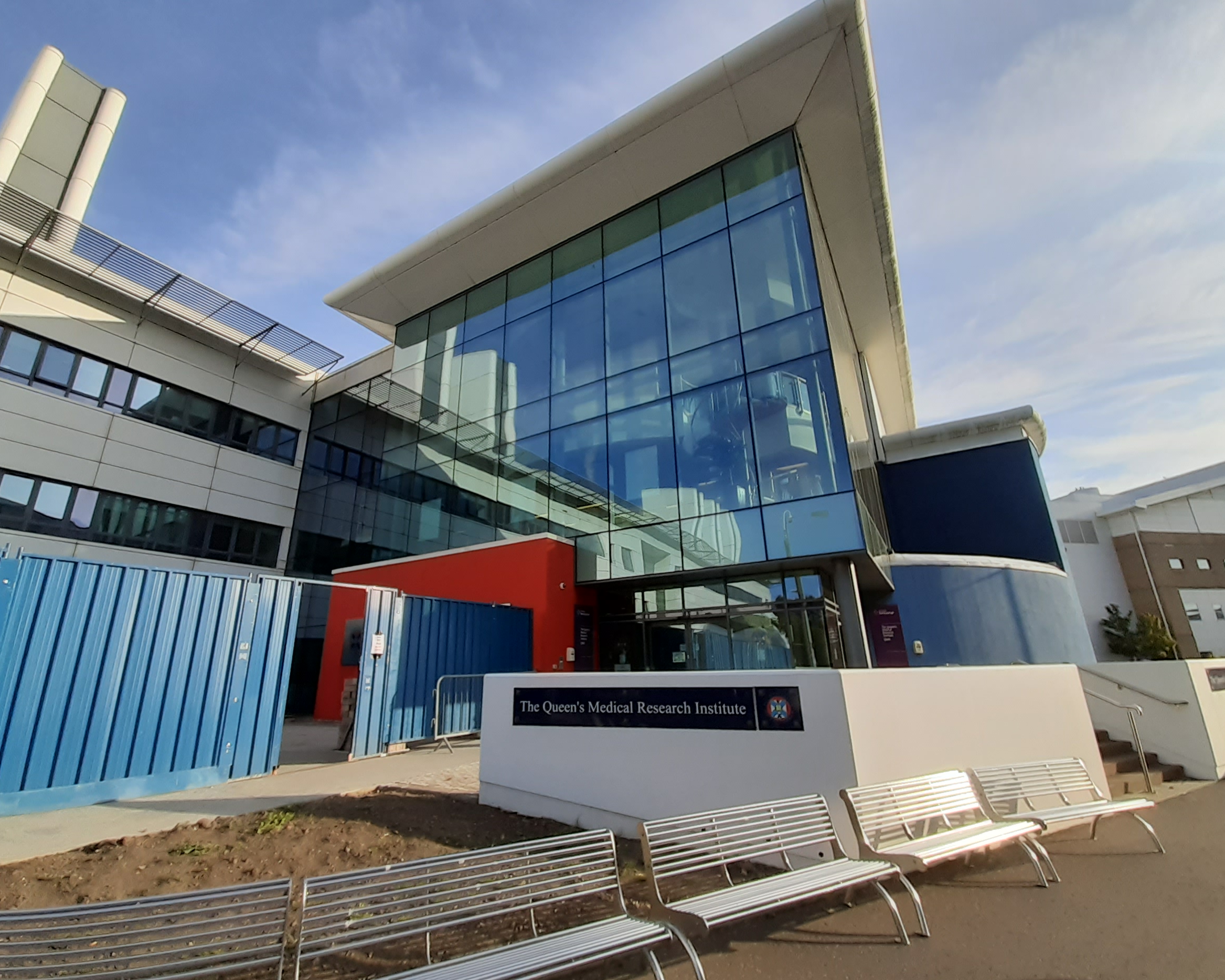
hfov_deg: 100.7
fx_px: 508
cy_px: 482
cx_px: 589
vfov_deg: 88.0
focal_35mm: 14
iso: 40
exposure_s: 1/929
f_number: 2.2
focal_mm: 1.13
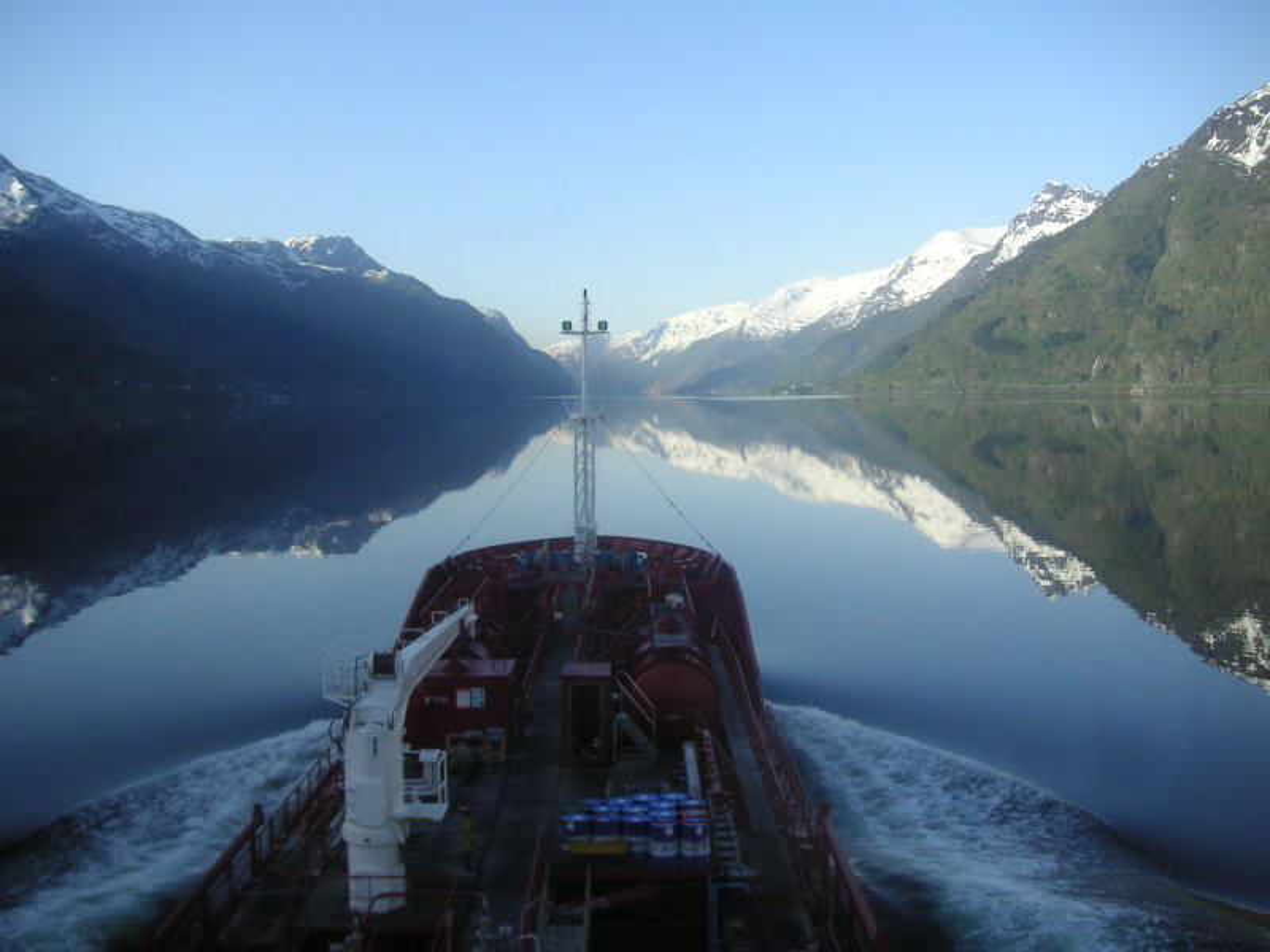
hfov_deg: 50.1
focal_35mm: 37
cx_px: 635
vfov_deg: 38.7
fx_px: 1357
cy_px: 476
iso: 50
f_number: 2.8
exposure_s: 1/750
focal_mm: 6.1
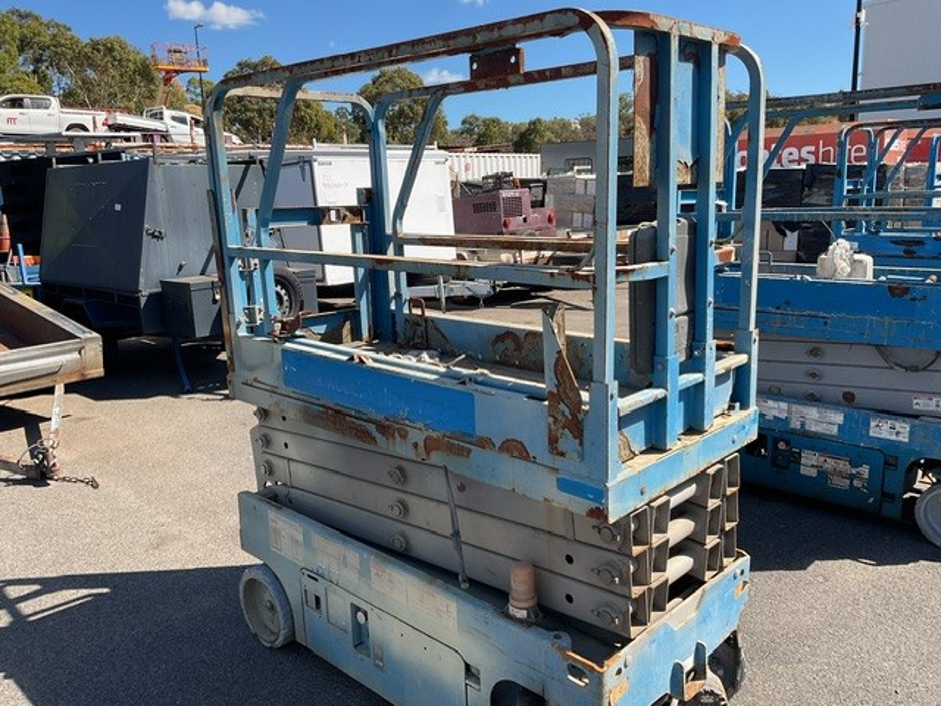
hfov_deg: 61.7
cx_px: 470
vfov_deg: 48.2
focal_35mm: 29
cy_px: 353
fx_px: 788
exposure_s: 1/1121
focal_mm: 3
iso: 16
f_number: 1.8
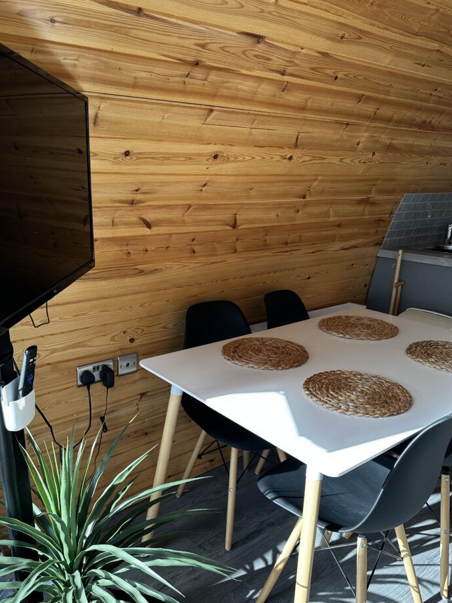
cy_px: 339
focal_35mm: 28
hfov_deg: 49.7
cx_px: 210
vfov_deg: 63.2
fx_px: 488
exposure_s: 1/417
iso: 80
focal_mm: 6.86
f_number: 1.78
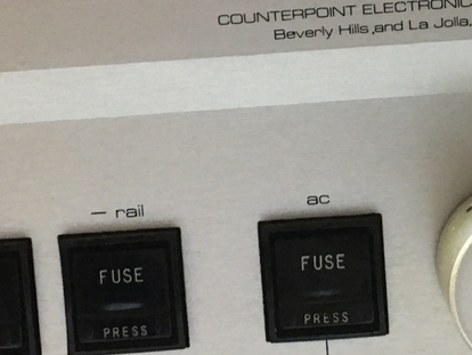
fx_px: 1146
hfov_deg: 23.2
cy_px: 73
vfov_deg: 17.4
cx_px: 280
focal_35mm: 84
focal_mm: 4.15
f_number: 2.2
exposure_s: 1/4
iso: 64
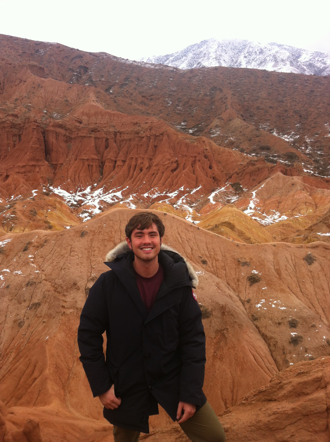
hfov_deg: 40.6
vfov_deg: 52.7
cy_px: 221
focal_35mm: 35
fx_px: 446
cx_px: 165
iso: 80
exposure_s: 1/335
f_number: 2.8
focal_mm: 3.85
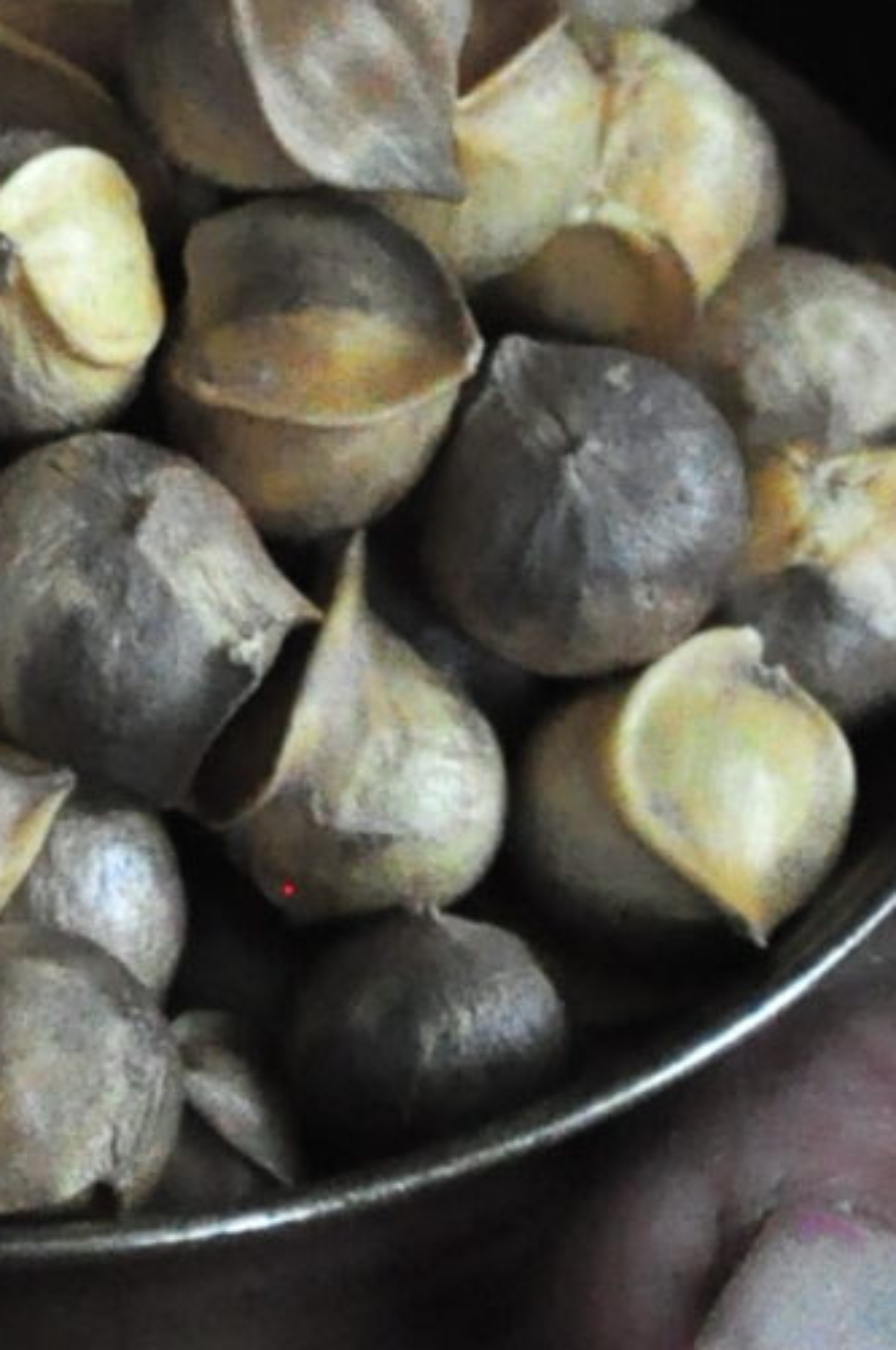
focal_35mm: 421
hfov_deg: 3.2
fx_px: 15754
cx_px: -420
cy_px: 339
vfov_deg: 4.9
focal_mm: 55
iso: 3200
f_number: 5.6
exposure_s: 1/80
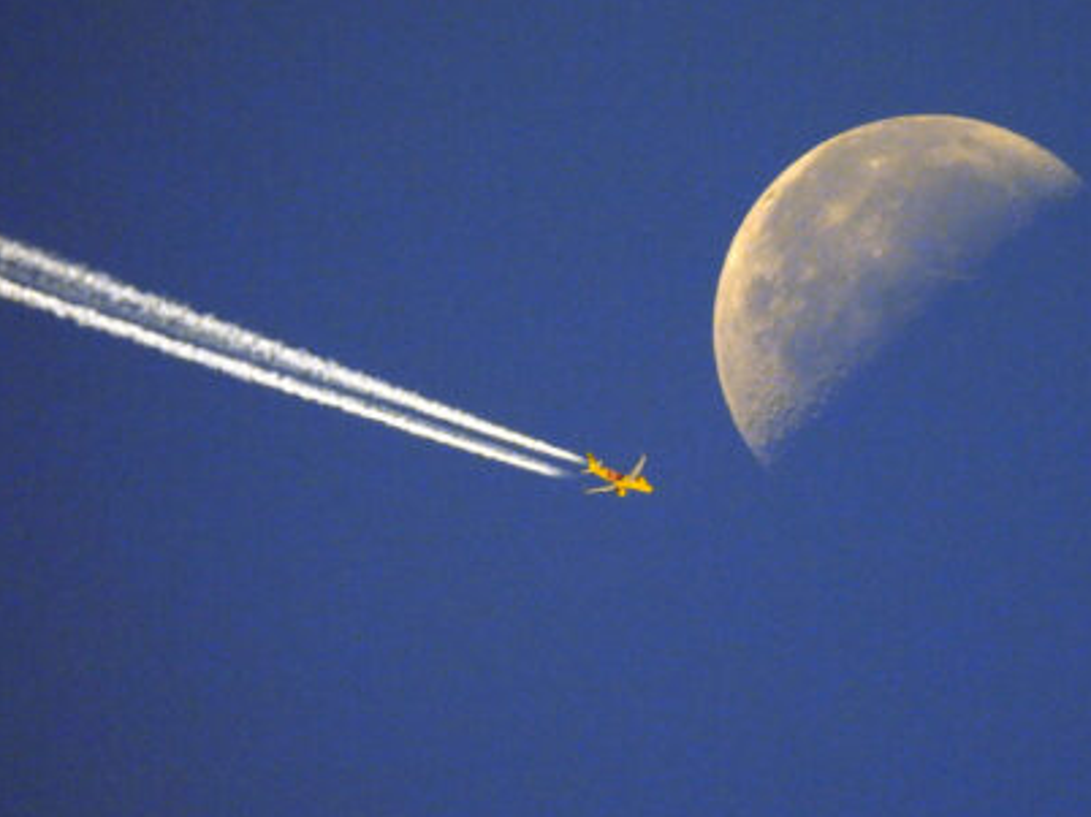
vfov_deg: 1.0
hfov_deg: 1.3
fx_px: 47059
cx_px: 763
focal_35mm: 1494
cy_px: 380
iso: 200
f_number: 5.6
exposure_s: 1/500
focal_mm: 170
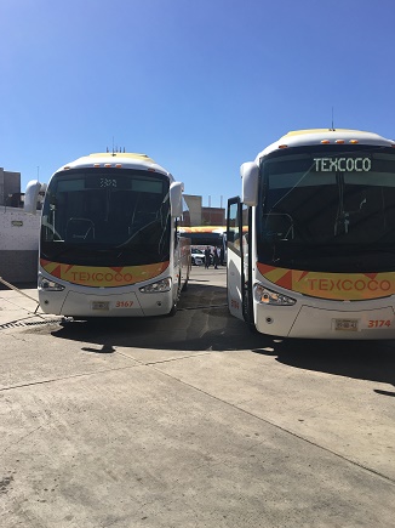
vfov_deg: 60.0
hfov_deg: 46.8
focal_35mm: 30
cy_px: 271
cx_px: 194
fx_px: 457
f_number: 2.2
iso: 25
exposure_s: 1/1637
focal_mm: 4.15
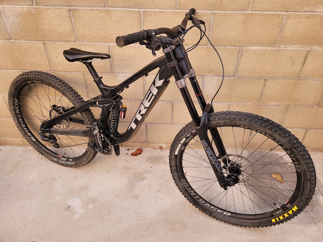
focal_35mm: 26
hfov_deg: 67.3
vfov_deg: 53.1
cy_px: 121
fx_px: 243
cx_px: 162
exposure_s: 1/120
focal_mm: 5.4
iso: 250
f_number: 1.8
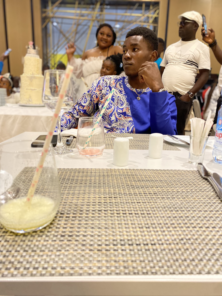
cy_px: 148
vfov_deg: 67.3
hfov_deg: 53.1
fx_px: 222
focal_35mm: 26
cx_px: 111
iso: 400
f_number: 1.8
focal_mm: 4.25
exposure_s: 1/50
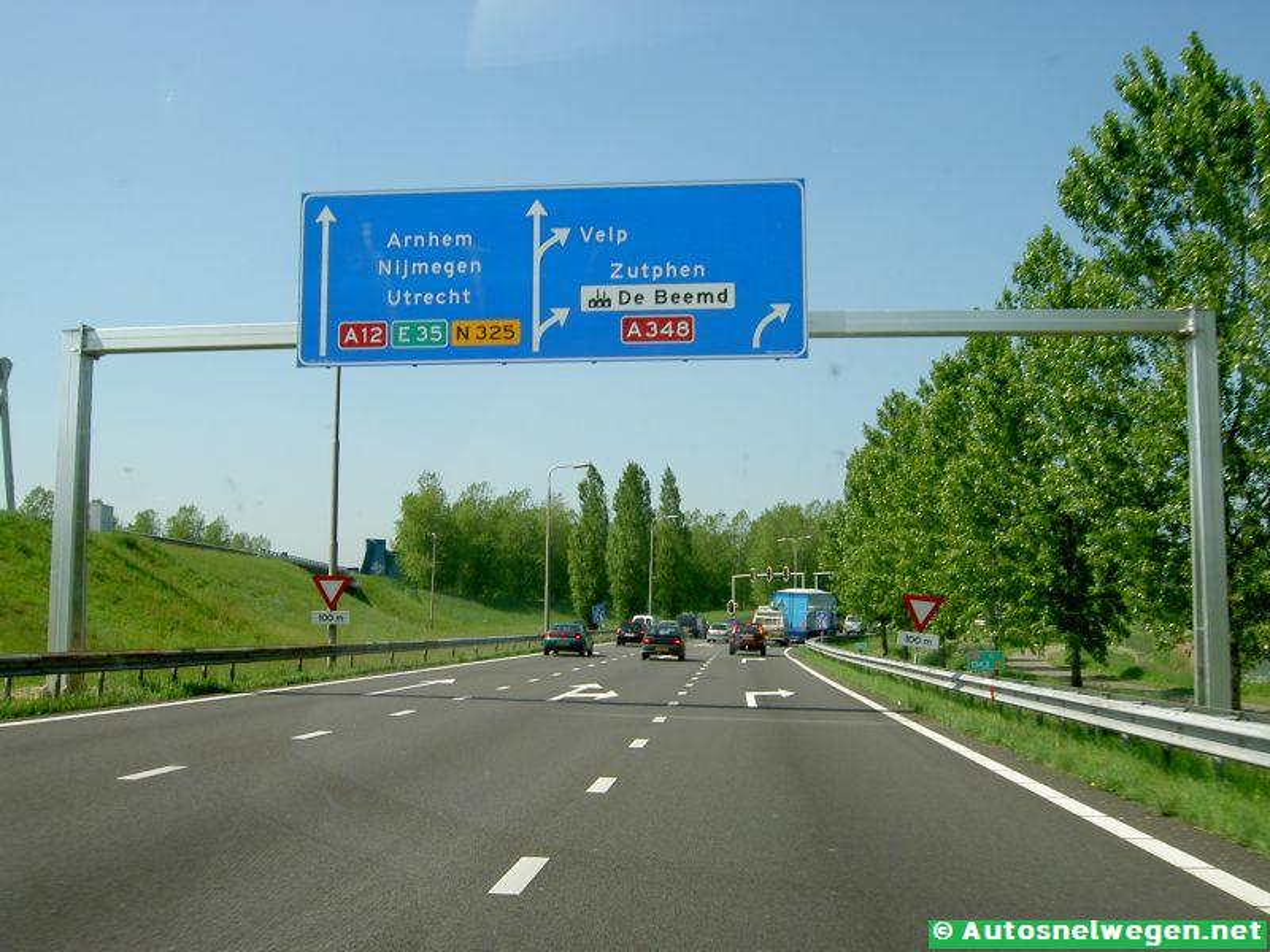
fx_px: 1247
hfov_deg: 54.0
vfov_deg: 41.8
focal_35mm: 34
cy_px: 476
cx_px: 635
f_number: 4.7
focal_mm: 5.6
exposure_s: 1/250
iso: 50
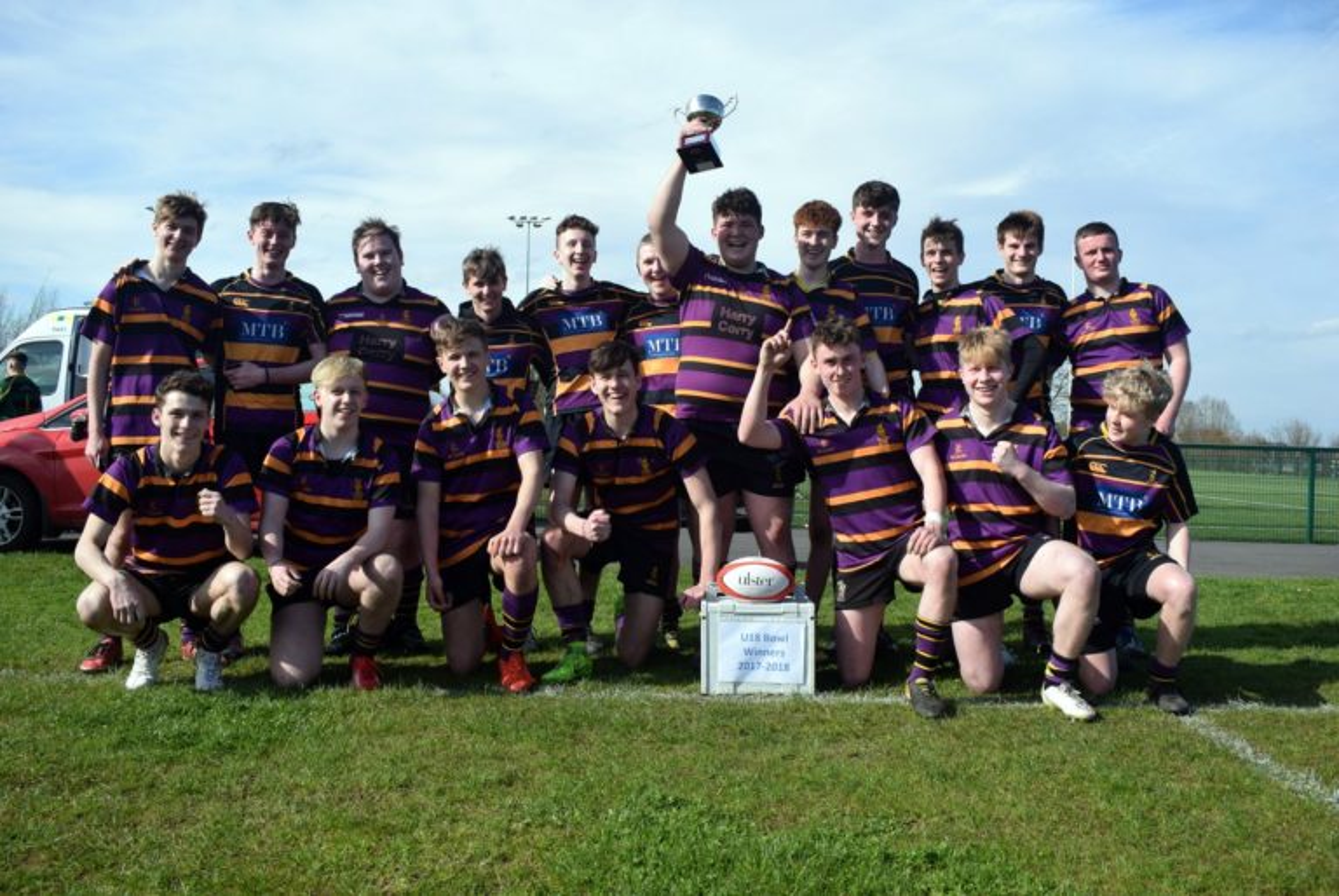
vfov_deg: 40.1
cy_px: 448
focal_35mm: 33
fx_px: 1229
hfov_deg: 57.2
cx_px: 670
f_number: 6.3
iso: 400
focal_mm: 22
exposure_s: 1/1600
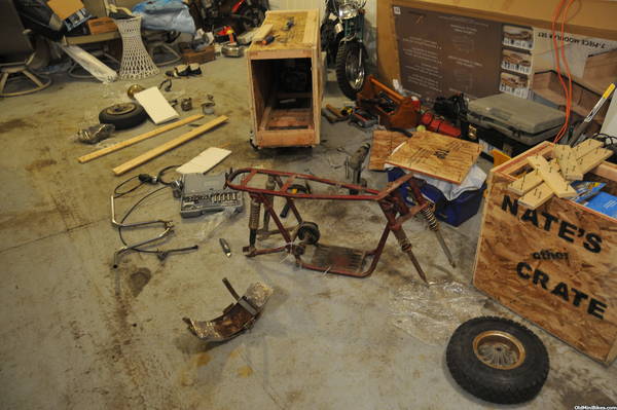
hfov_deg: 62.0
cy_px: 205
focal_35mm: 30
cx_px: 308
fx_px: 514
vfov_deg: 43.5
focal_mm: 20
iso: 800
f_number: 4.5
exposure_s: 1/10
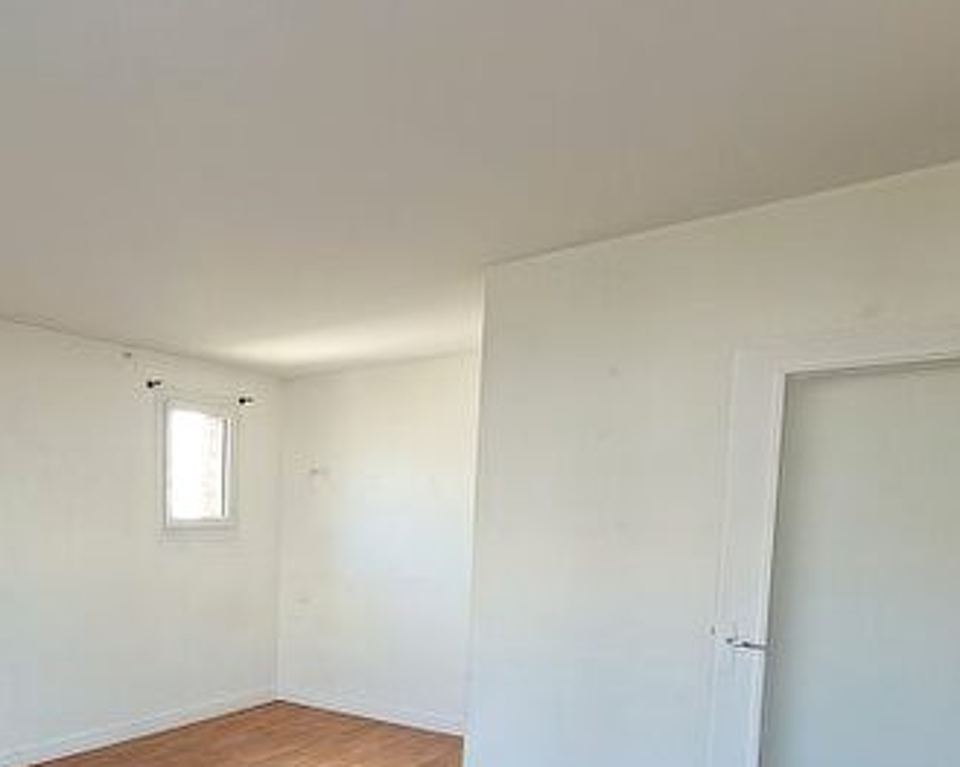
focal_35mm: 27
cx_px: 79
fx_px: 767
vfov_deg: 50.6
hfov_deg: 54.8
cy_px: 588
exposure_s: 1/50
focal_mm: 1.74
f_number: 2.2
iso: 125
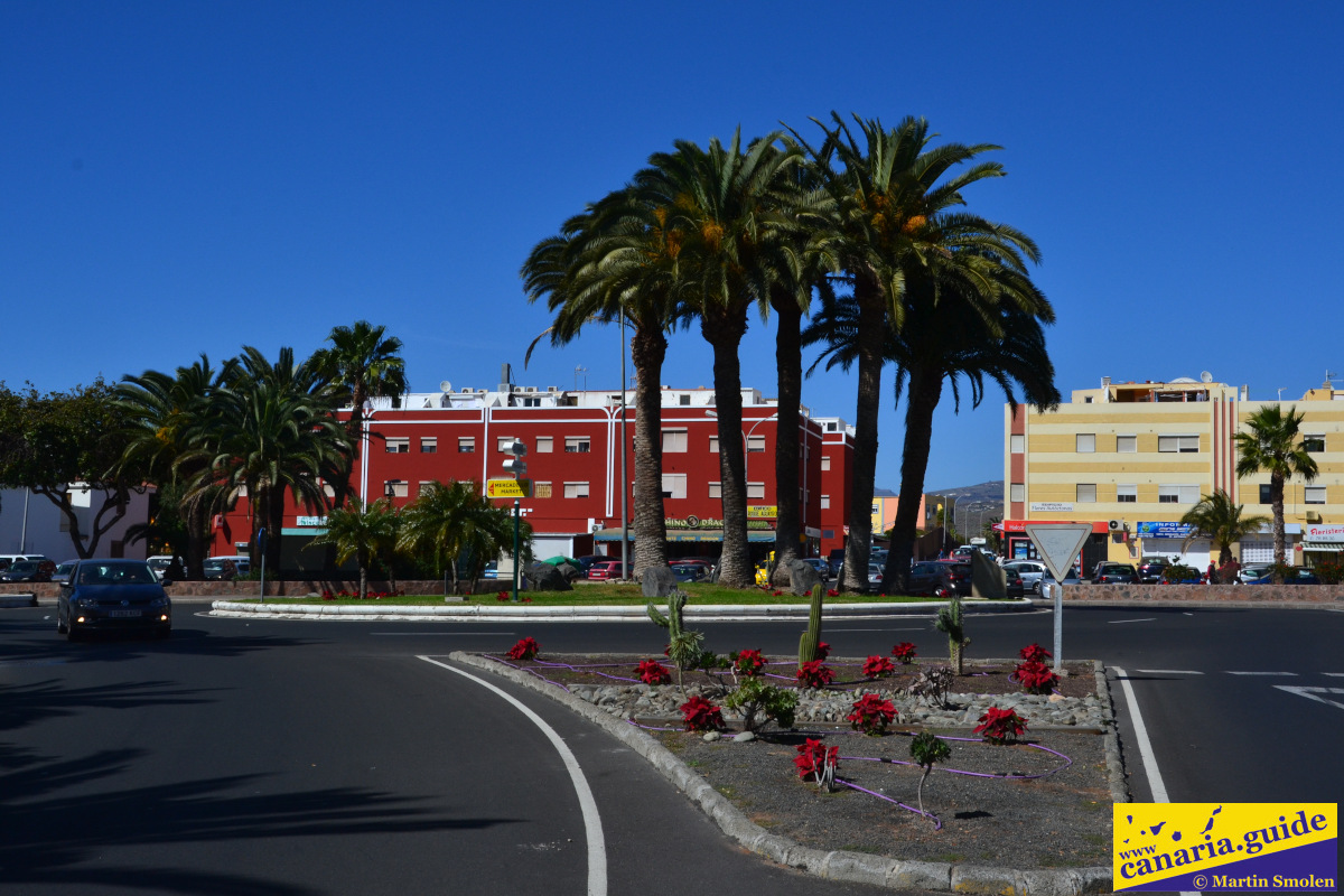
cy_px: 448
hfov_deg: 49.6
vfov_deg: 34.2
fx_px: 1456
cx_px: 672
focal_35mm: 39
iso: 320
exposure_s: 1/500
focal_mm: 26
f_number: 11
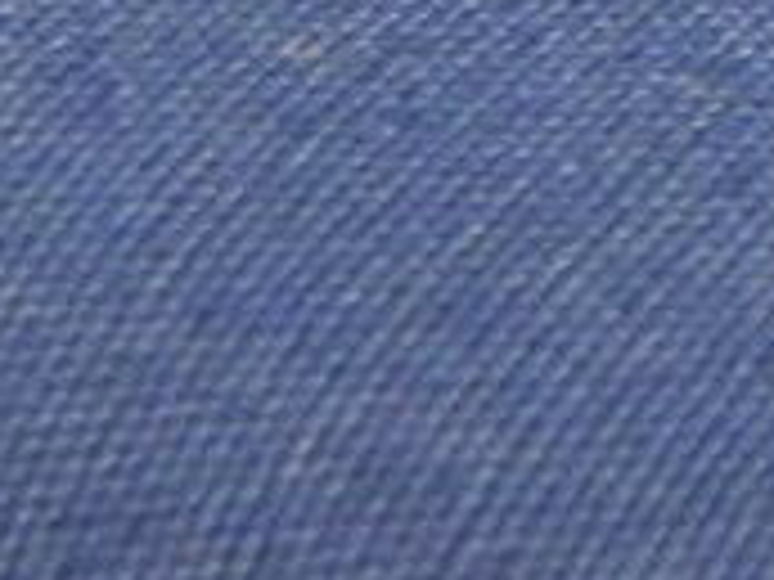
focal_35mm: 446
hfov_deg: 4.4
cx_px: 1760
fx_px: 9972
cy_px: -877
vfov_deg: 3.3
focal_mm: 13.4
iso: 400
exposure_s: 1/27.1
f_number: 4
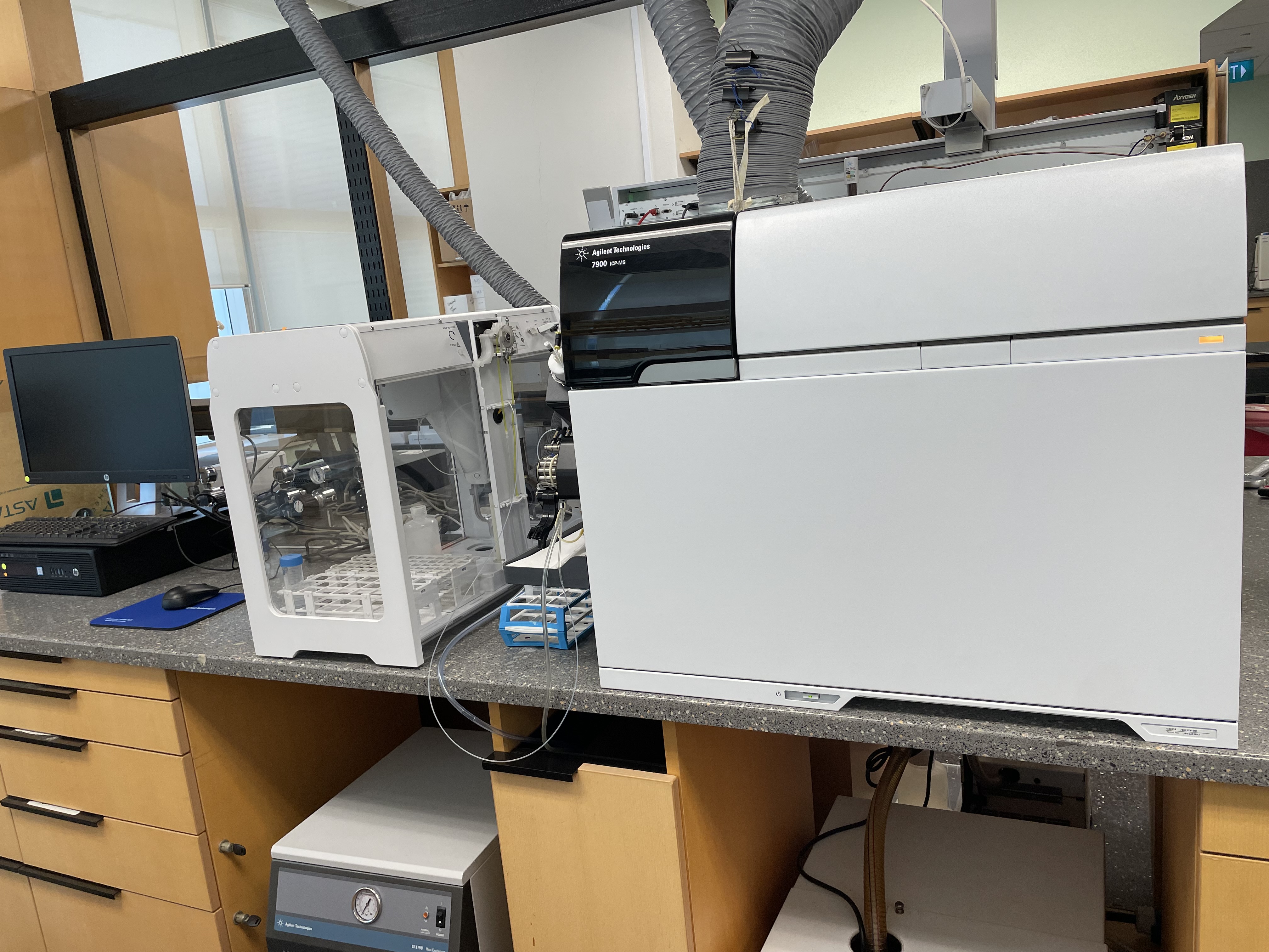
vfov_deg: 53.1
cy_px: 476
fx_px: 953
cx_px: 634
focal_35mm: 26
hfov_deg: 67.3
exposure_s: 1/100
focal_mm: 4.2
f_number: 1.6
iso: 80
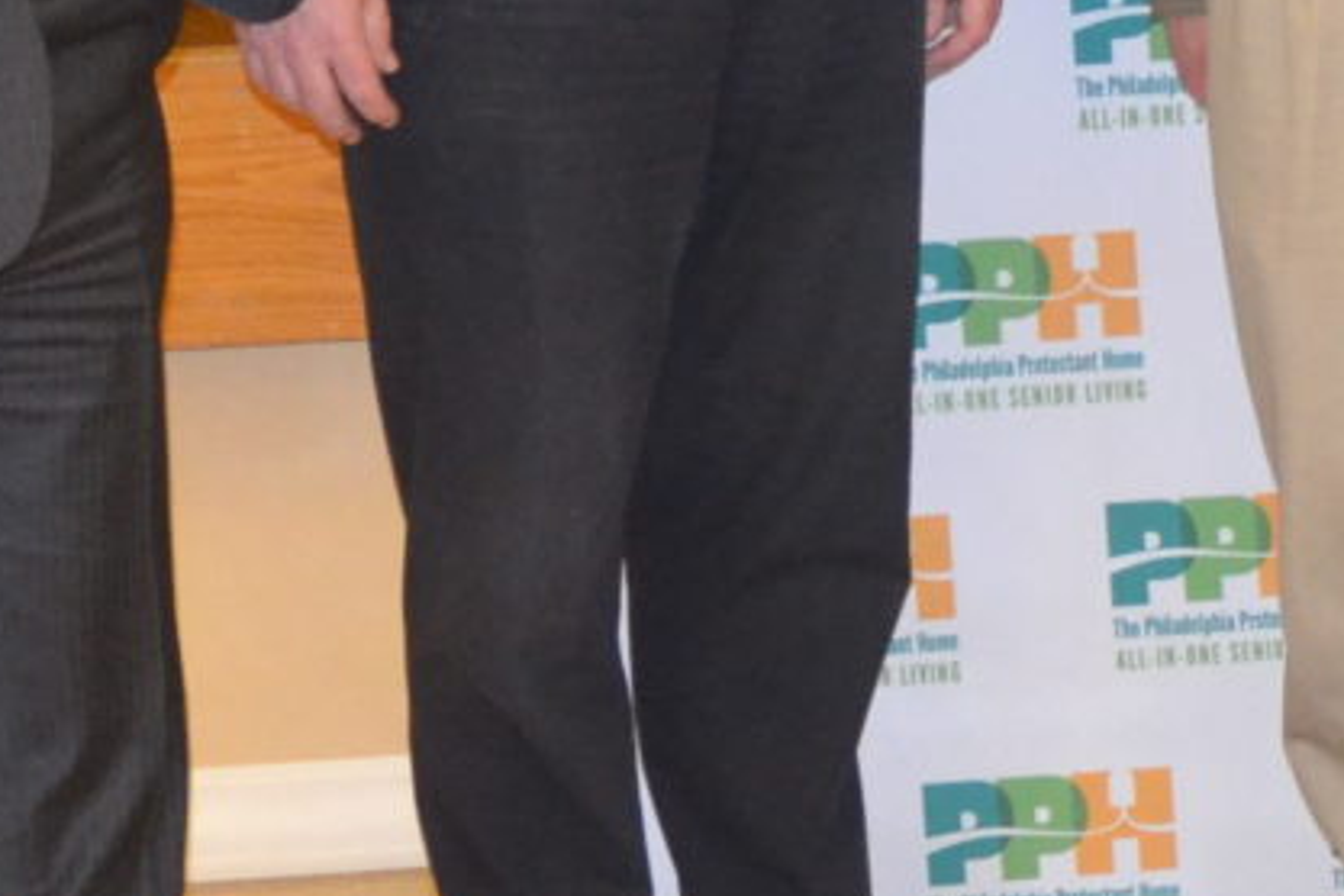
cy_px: 256
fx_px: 6607
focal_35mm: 177
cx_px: 2195
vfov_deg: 7.8
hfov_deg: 11.0
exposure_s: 1/60
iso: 1600
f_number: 3.8
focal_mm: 24
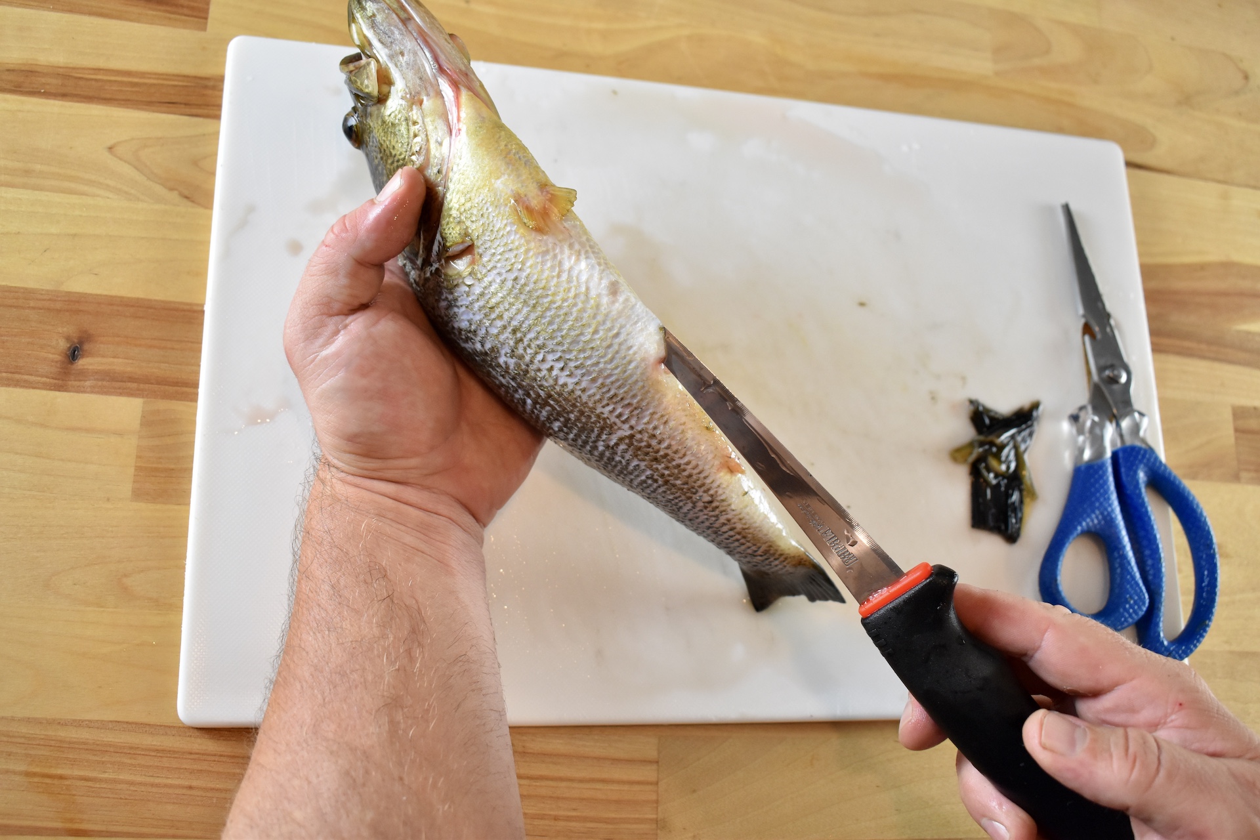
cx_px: 630
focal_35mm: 36
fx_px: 1260
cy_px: 420
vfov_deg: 36.9
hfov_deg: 53.1
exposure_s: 1/125
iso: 1250
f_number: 4
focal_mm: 24
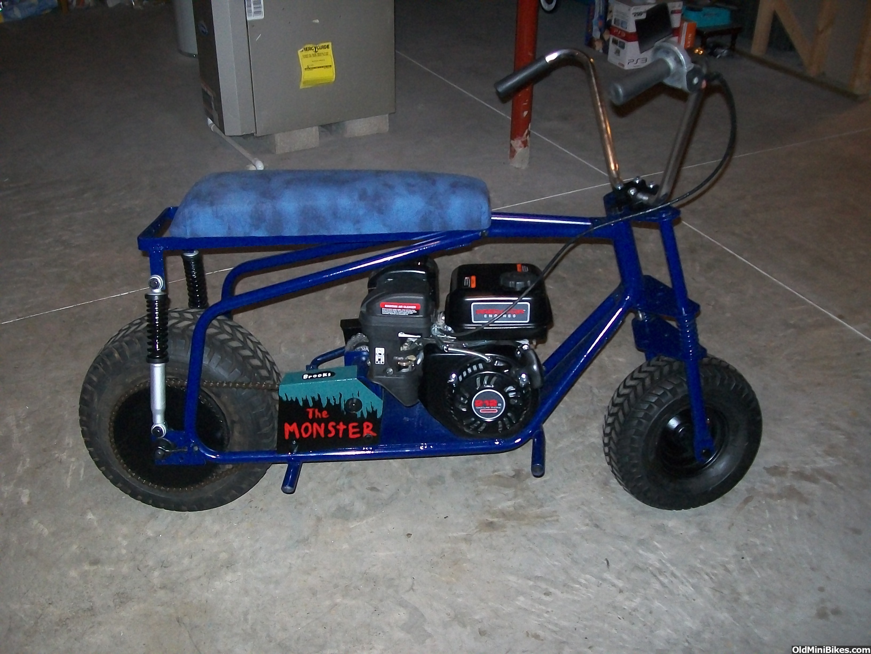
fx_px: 906
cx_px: 436
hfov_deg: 51.4
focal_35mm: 36
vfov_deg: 39.7
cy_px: 327
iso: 240
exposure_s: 1/30
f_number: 2.7
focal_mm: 6
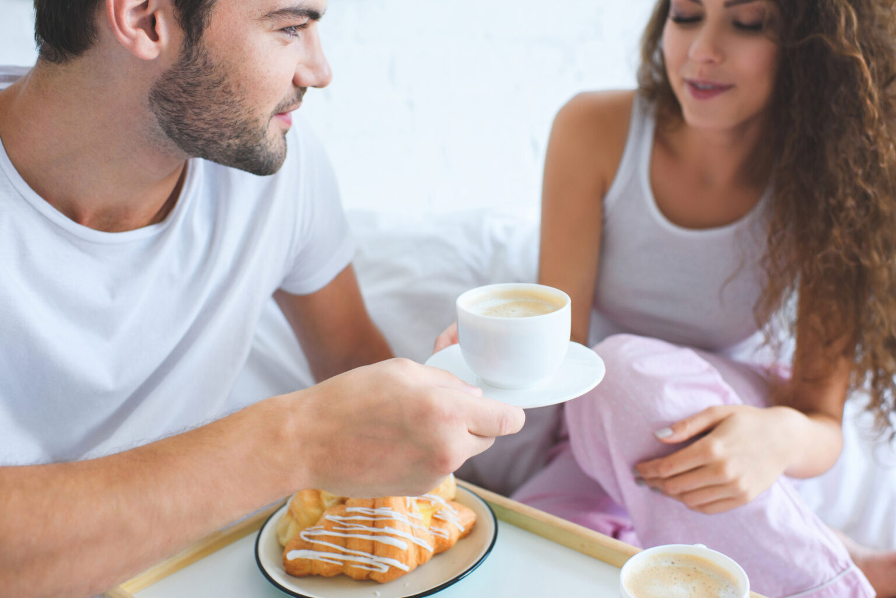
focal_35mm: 35
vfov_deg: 37.9
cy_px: 299
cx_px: 448
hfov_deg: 54.4
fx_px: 871
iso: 500
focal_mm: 35
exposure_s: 1/200
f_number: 3.5
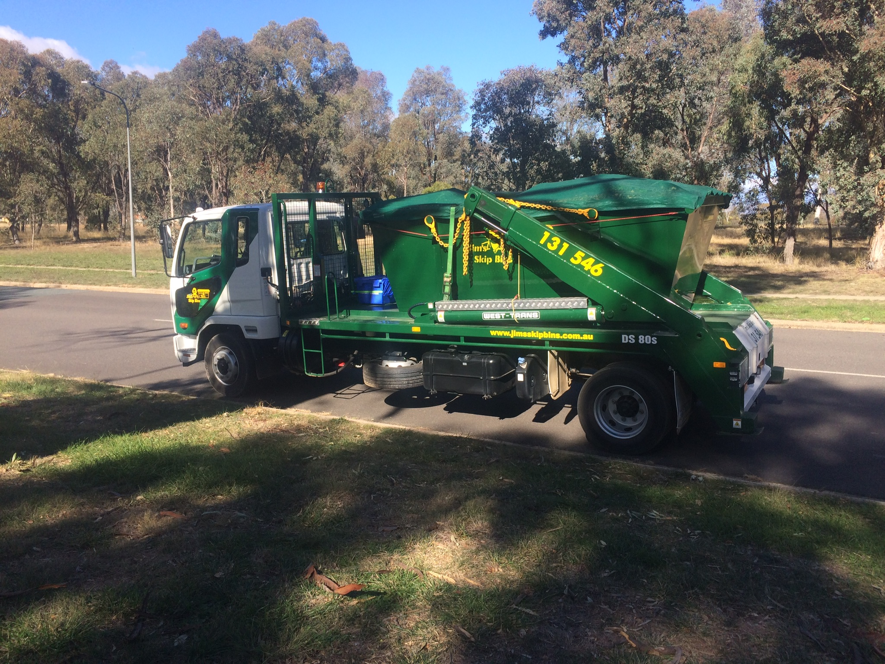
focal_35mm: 29
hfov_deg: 61.7
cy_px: 332
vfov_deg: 48.2
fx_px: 741
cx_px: 442
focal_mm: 4.15
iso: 32
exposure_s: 1/954
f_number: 2.2
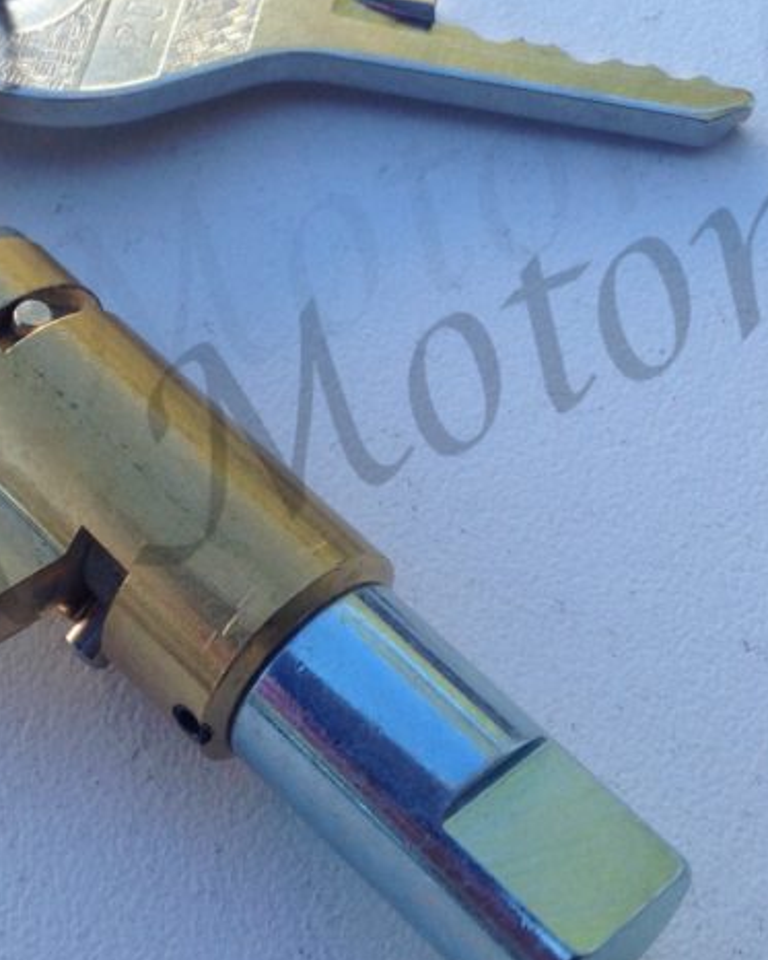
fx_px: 2357
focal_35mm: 83
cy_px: 414
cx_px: 247
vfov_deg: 23.0
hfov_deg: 18.4
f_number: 2.4
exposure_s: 1/404
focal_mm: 4.12
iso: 50
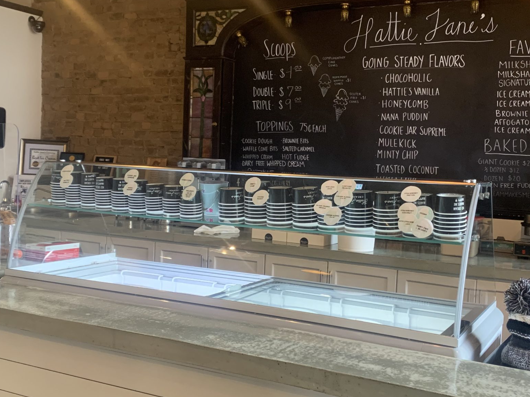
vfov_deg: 33.5
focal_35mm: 43
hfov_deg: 43.8
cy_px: 226
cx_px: 280
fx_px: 658
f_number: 1.8
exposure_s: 1/60
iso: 320
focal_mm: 4.25
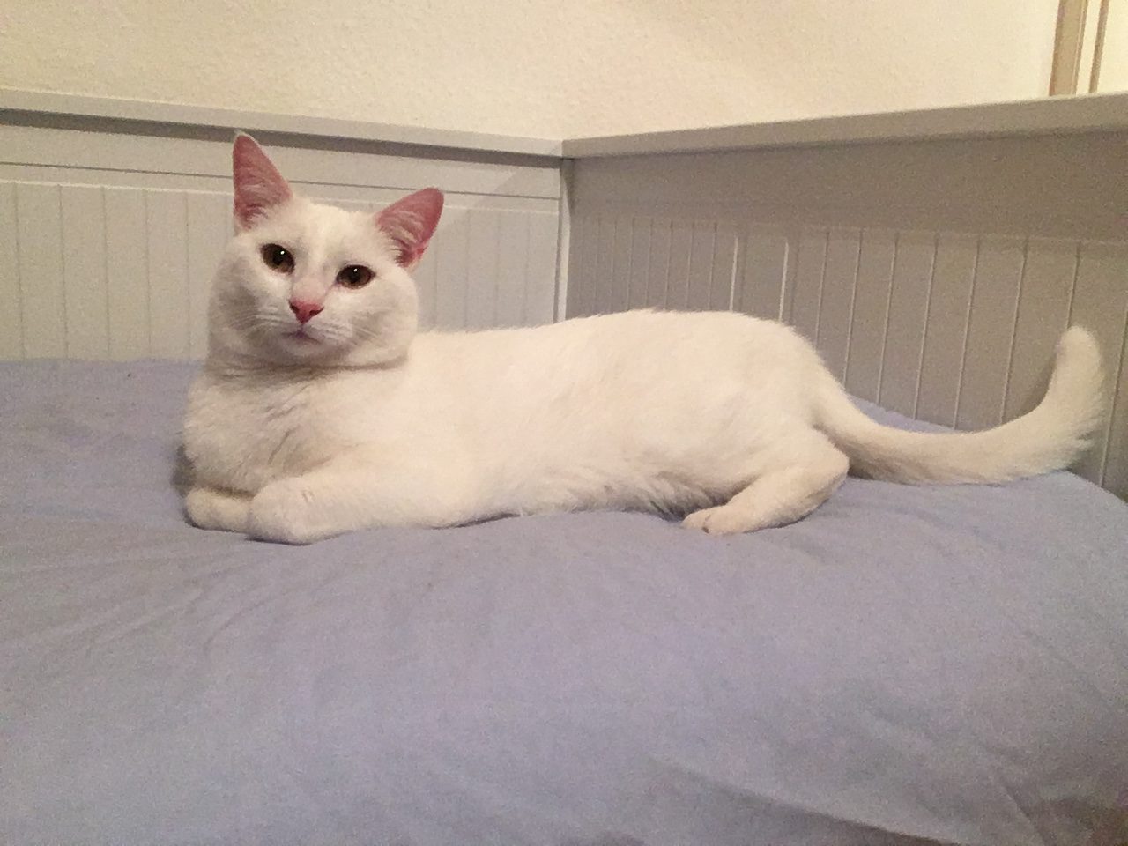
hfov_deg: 58.4
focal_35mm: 31
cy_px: 423
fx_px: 1010
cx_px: 564
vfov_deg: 45.4
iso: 200
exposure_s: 1/33
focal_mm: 2.15
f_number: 2.4
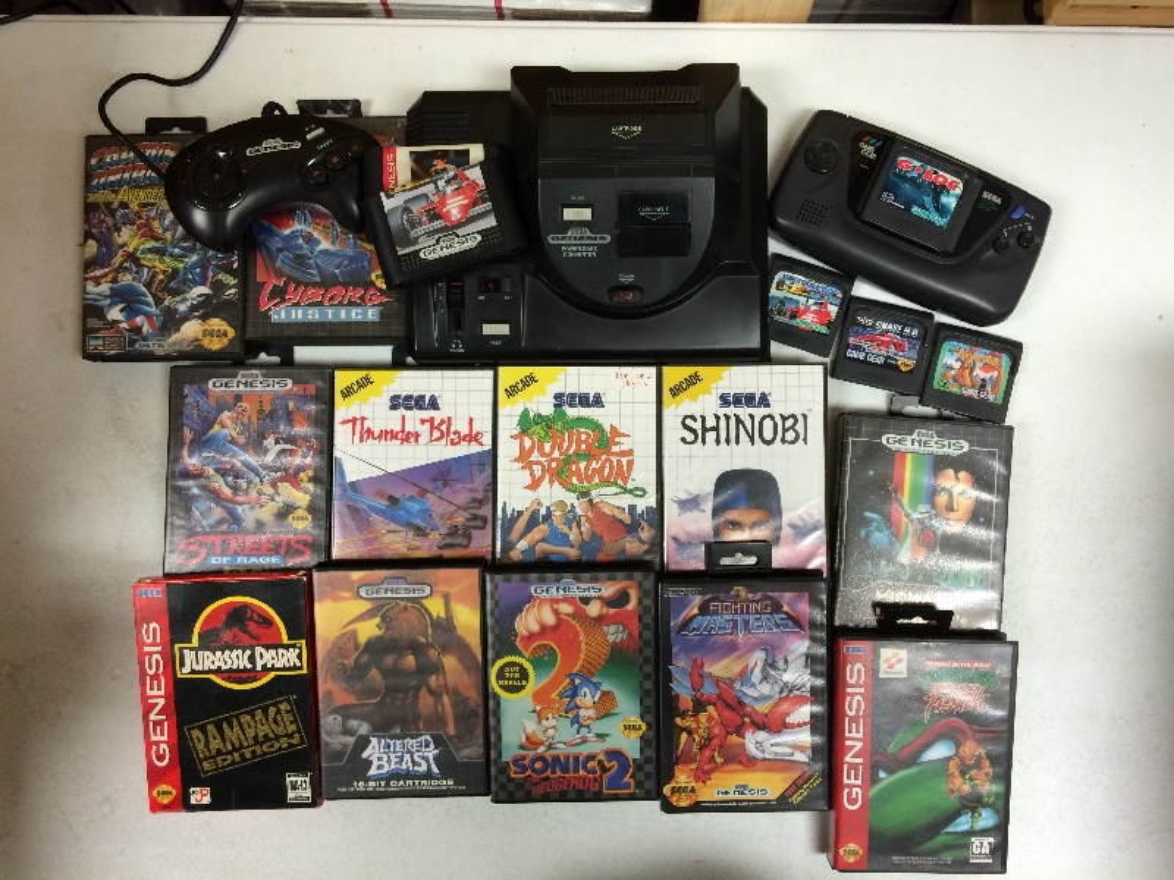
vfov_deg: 48.2
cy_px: 440
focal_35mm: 29
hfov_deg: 61.7
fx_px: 984
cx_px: 587
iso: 64
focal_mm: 4.15
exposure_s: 1/30
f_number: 2.2
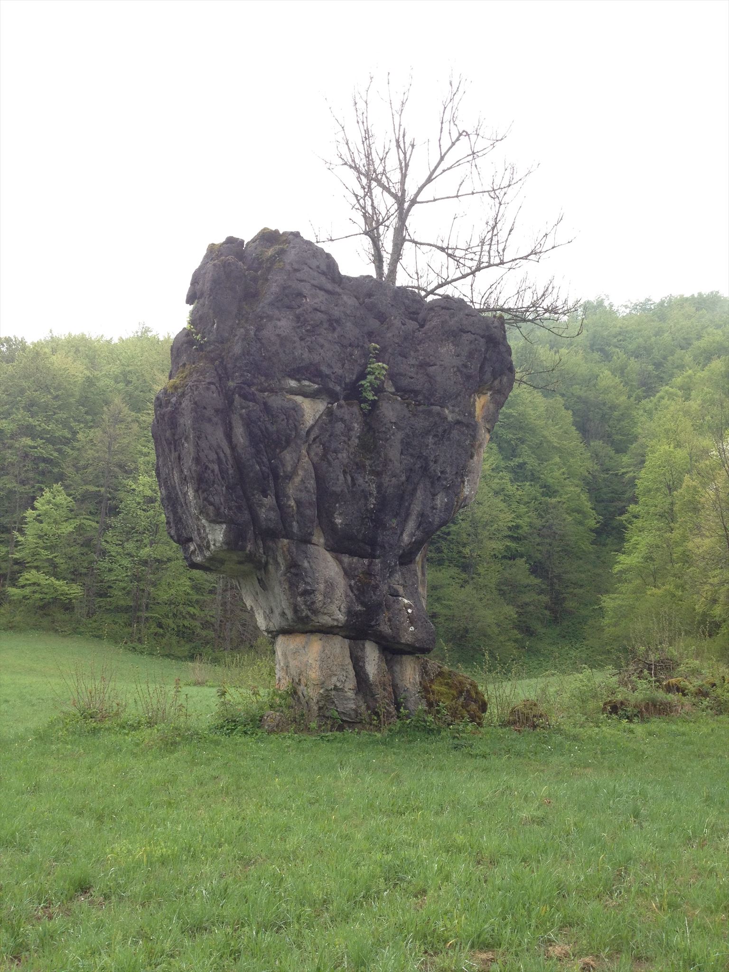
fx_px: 983
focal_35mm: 35
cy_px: 486
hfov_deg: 40.7
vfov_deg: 52.6
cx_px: 364
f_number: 2.4
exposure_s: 1/120
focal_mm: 4.28
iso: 80
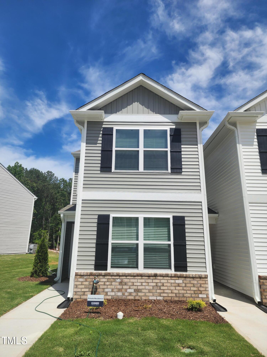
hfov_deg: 58.9
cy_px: 178
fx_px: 237
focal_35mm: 23
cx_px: 134
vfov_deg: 73.9
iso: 12
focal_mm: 6.4
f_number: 1.8
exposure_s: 1/1690
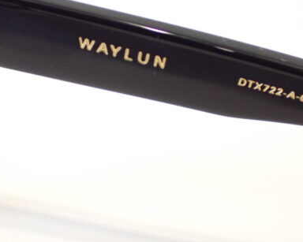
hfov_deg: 32.4
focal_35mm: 58
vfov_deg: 26.1
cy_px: 81
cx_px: 117
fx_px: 520
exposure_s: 1/80
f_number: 2.7
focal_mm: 6.83
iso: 800
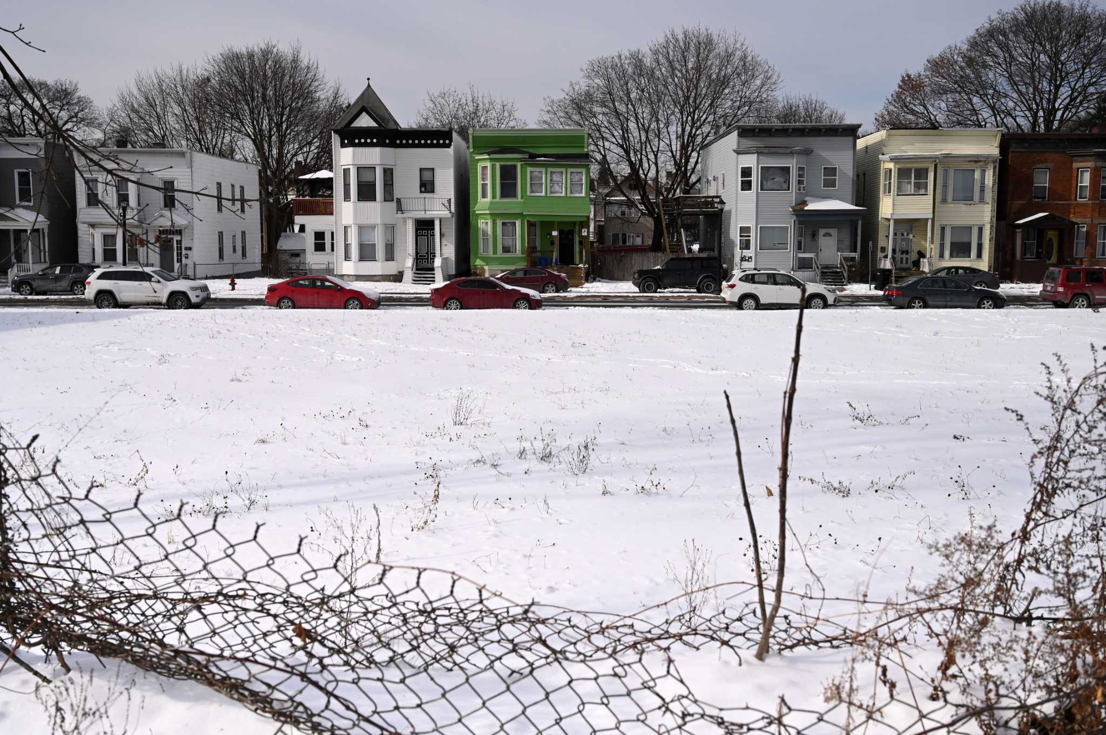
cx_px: 553
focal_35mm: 35
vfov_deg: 37.8
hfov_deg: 54.5
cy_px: 368
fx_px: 1074
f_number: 5.6
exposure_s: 1/8000
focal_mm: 35
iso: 800
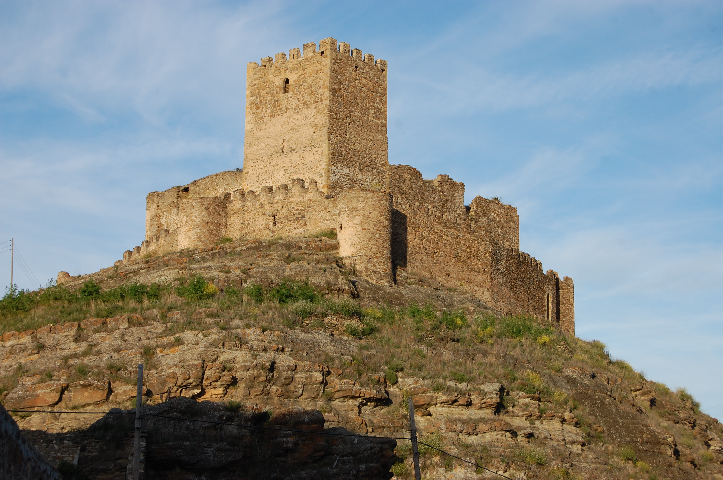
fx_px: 1445
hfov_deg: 28.1
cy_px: 240
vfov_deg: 18.9
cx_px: 362
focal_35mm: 72
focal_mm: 48
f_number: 8
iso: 200
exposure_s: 1/250
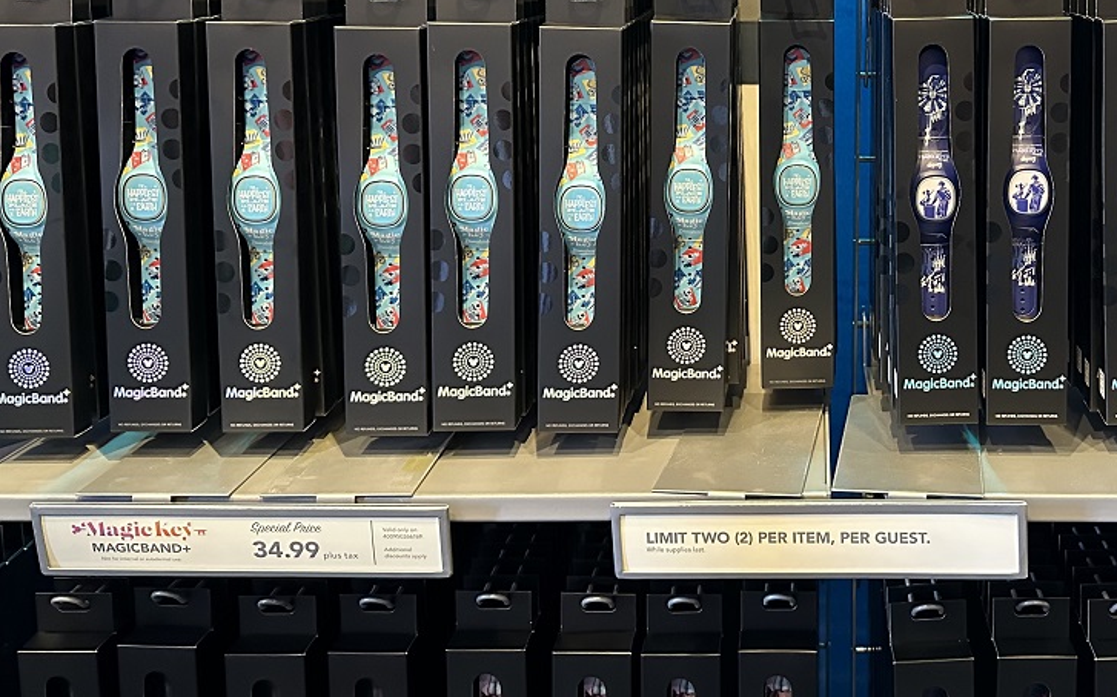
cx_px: 822
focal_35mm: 42
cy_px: 88
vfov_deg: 29.4
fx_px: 1278
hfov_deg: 45.7
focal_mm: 6.86
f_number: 1.78
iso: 800
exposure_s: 1/60
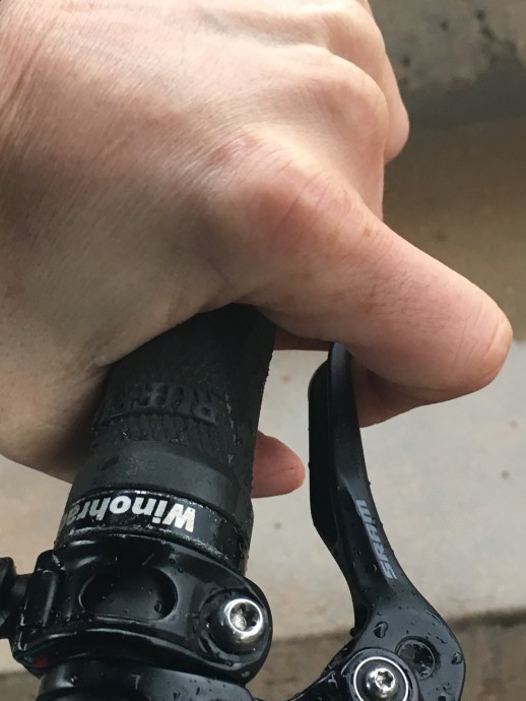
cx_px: 296
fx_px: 1276
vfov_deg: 30.7
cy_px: 315
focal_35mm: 63
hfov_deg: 23.3
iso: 80
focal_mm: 4.15
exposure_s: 1/30
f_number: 2.2
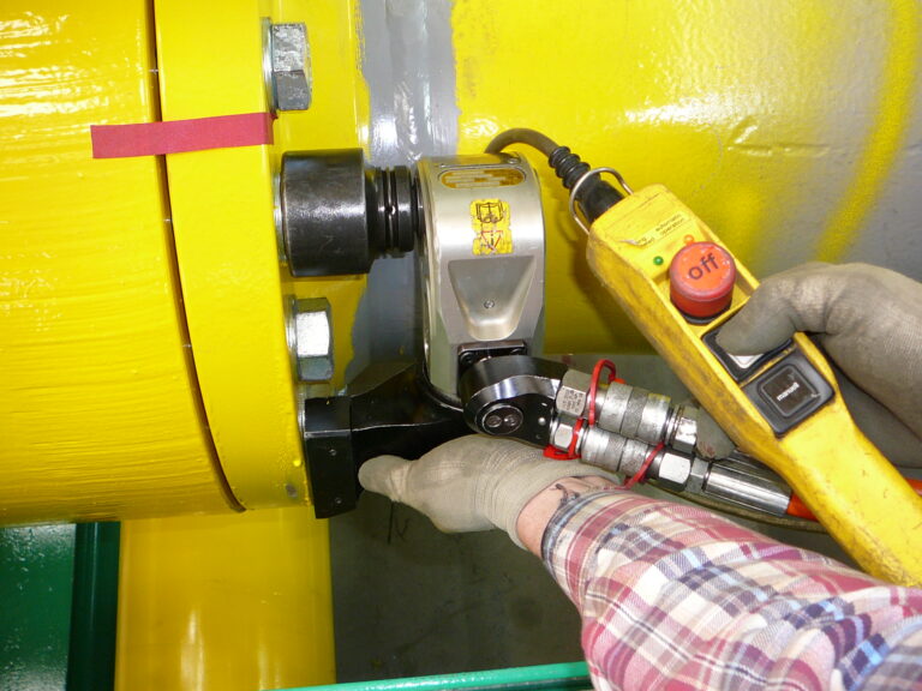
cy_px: 346
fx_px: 932
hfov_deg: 52.6
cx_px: 461
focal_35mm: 35
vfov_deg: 40.7
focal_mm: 5.2
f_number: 2.8
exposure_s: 1/40
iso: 100
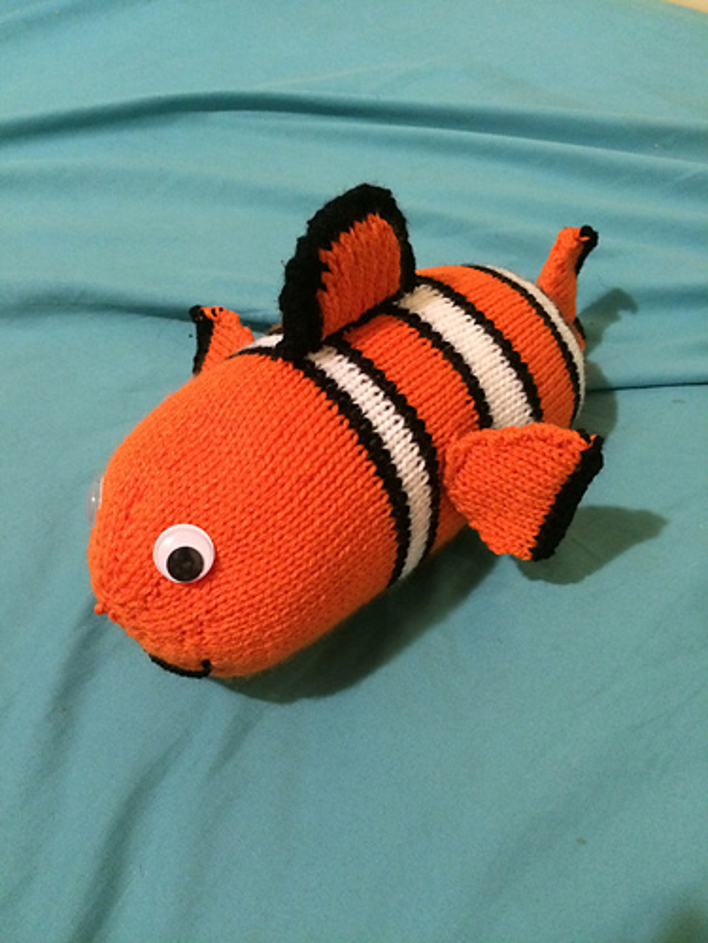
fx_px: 791
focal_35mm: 29
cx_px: 354
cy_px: 472
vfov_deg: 61.7
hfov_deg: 48.2
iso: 500
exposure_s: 1/17
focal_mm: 4.15
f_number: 2.2
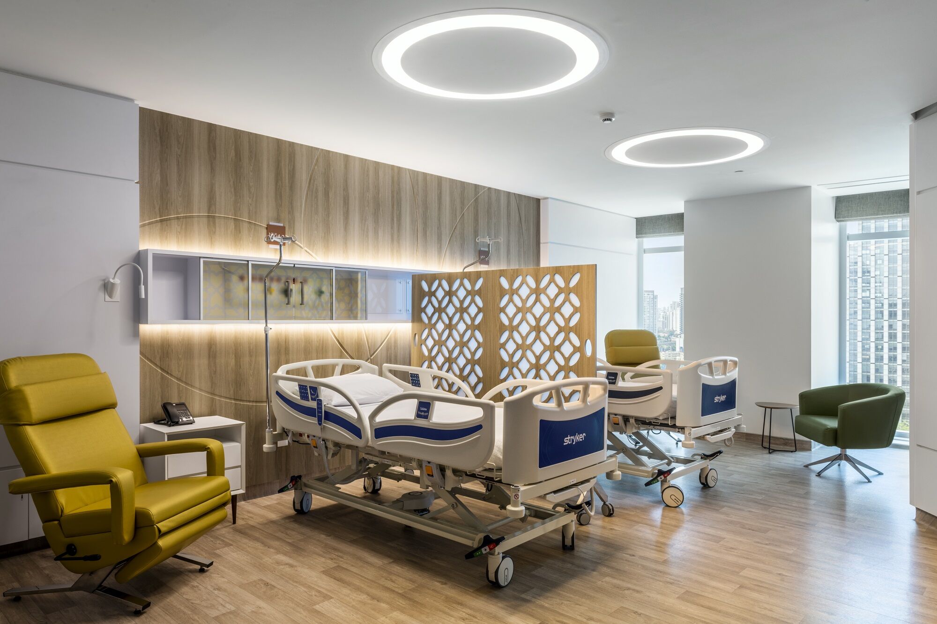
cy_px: 312
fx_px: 625
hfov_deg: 73.7
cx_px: 468
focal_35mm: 24
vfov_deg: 53.1
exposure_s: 1/1.25
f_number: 13
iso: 80
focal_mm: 24
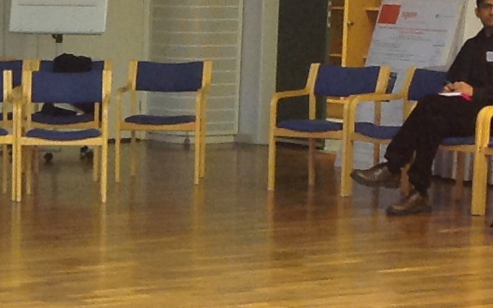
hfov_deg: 11.2
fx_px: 2445
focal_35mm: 182
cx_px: -150
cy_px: 329
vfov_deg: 7.2
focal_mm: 4.28
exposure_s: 1/15
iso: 125
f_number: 2.4
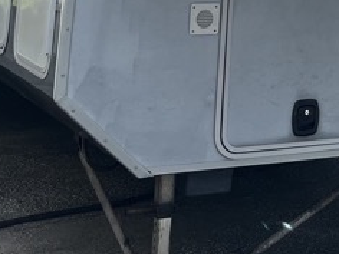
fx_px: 1107
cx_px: 415
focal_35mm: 113
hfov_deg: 16.6
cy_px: -293
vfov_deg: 11.5
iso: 50
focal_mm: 5.1
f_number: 1.6
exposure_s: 1/2513
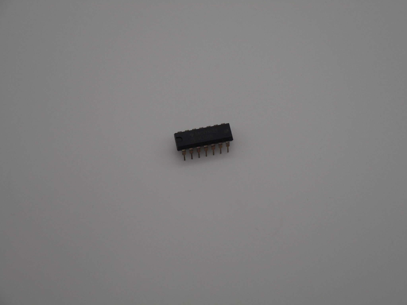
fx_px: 905
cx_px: 204
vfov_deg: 19.1
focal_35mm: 77
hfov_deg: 25.3
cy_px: 152
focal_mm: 13.8
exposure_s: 1/200
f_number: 5.5
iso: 80
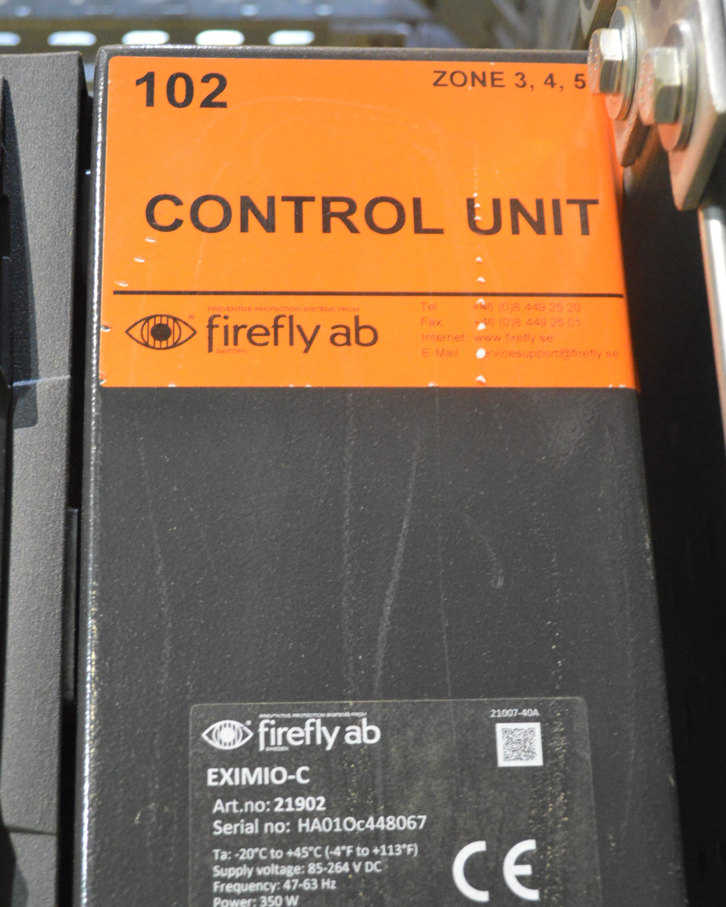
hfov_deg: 26.4
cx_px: 393
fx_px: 1549
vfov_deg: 32.4
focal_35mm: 58
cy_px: 598
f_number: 4.5
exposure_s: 1/13
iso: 3200
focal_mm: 29
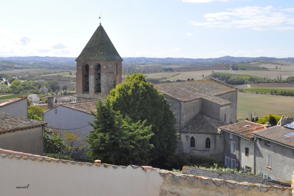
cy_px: 98
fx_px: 391
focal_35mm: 48
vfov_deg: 28.0
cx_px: 147
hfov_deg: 41.2
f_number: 29
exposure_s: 1/200
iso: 1600
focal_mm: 32
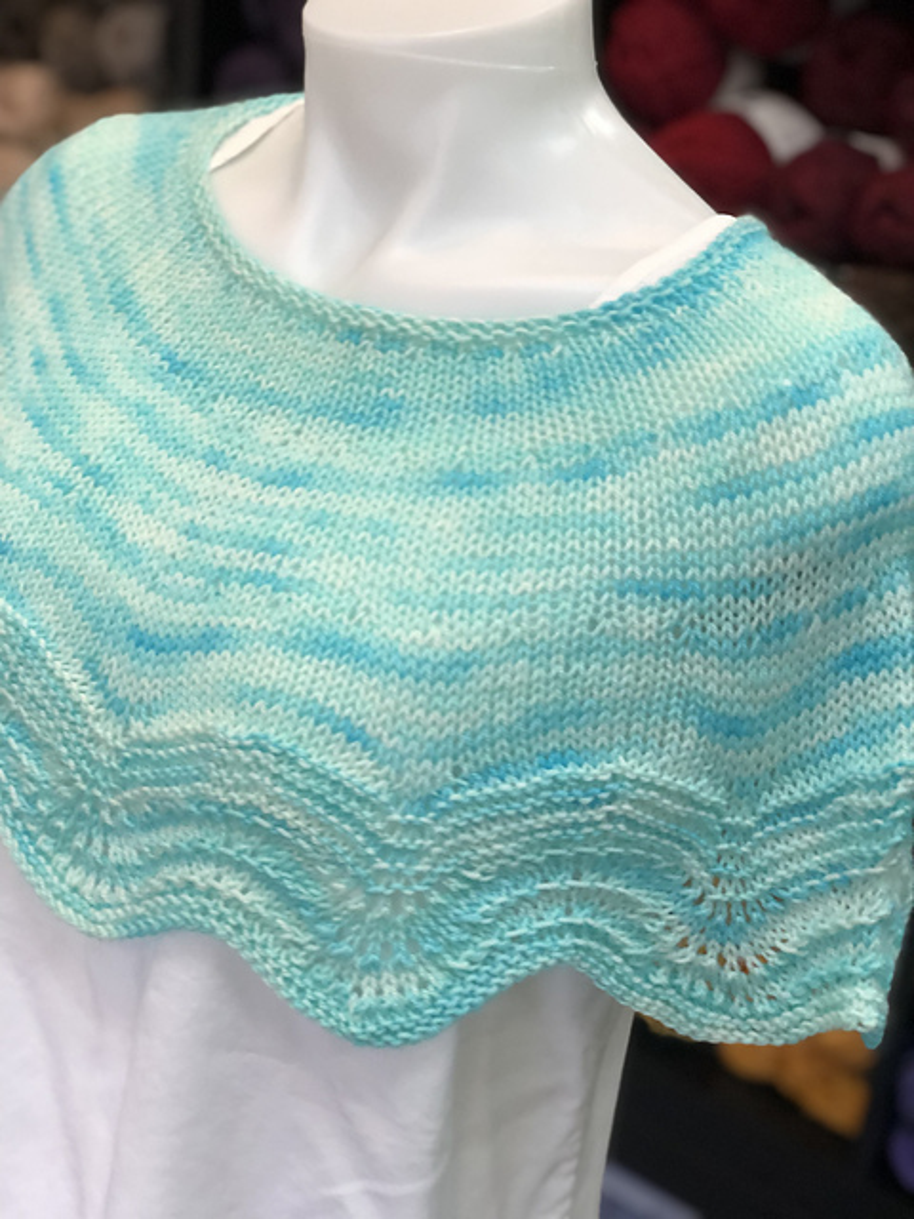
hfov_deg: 28.0
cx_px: 457
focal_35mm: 52
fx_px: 1831
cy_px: 610
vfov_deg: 36.8
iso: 64
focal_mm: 6
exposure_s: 1/60
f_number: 2.4
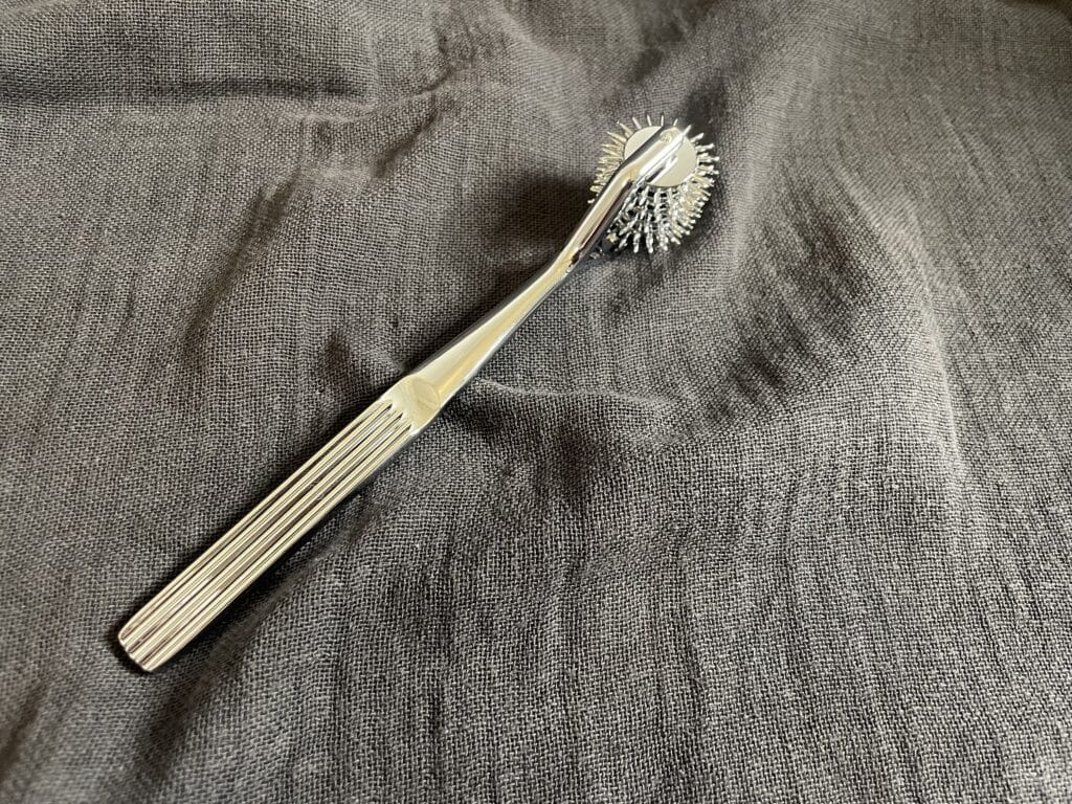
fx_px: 805
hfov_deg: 67.3
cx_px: 536
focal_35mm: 26
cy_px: 402
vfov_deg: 53.1
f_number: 1.6
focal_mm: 4.2
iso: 500
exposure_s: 1/25
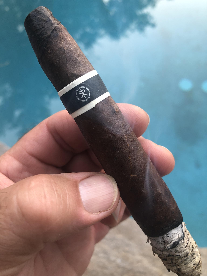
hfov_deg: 49.7
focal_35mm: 28
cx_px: 104
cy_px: 138
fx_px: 223
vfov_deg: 63.4
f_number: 1.8
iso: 40
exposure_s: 1/17
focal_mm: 3.99
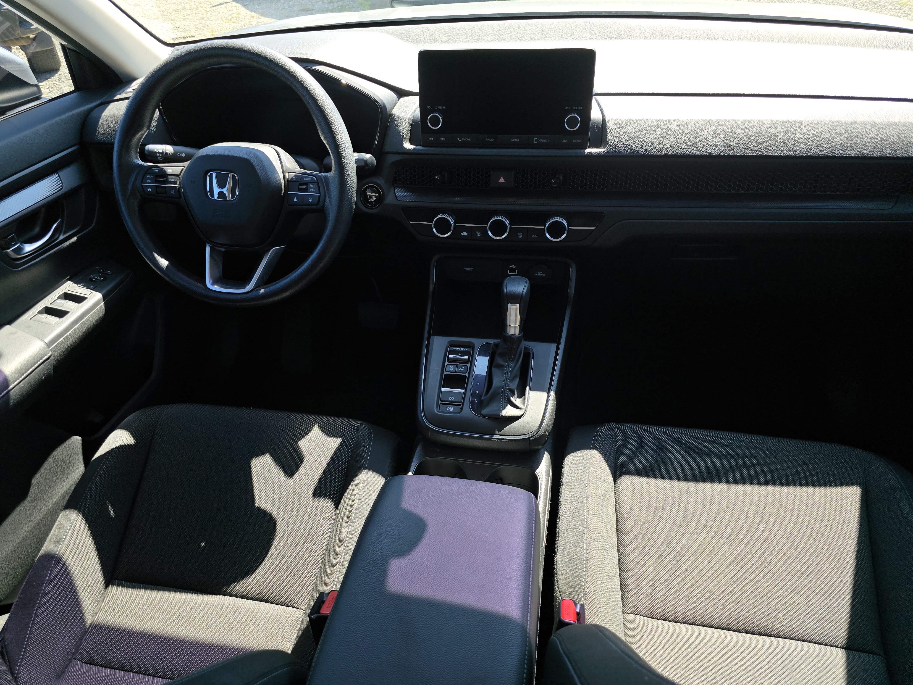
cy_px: 342
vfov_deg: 58.9
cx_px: 456
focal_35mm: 23
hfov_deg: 73.9
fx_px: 607
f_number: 1.7
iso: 25
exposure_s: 1/180
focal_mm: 6.3
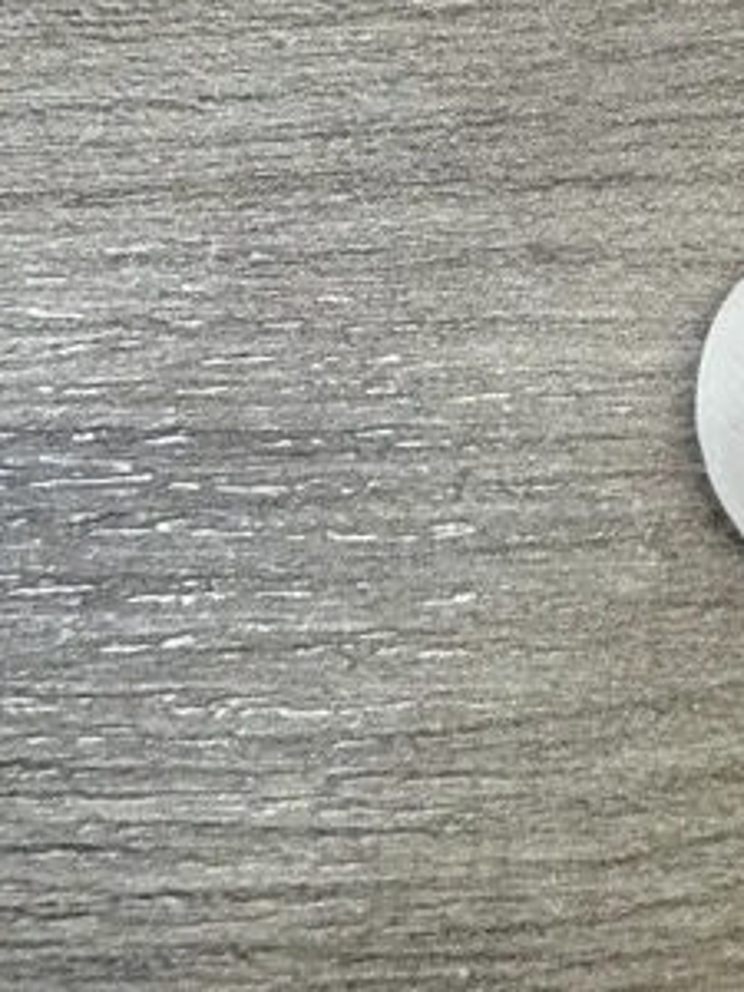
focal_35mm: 80
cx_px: 1174
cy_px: 63
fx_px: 2293
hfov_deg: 16.5
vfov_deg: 23.6
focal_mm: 2.22
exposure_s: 1/61
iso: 125
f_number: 2.2
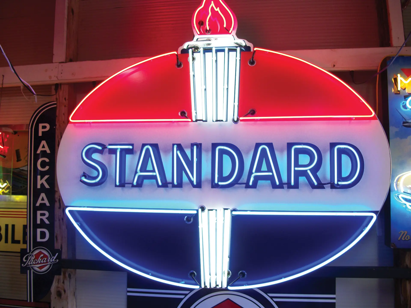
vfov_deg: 44.2
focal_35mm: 32
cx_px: 206
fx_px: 380
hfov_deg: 56.8
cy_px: 154
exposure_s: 1/40
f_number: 2.9
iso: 80
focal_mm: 5.7
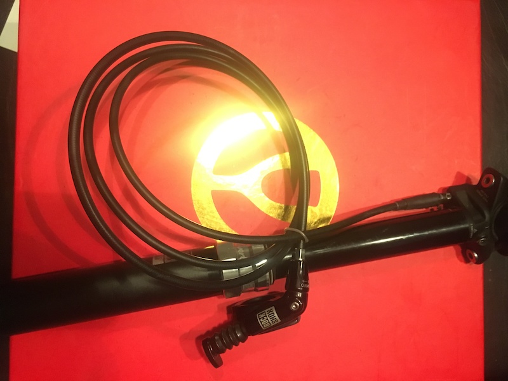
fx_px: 426
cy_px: 190
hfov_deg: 61.7
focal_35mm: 29
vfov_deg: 48.2
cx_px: 254
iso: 320
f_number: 2.2
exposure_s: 1/15
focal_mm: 4.15
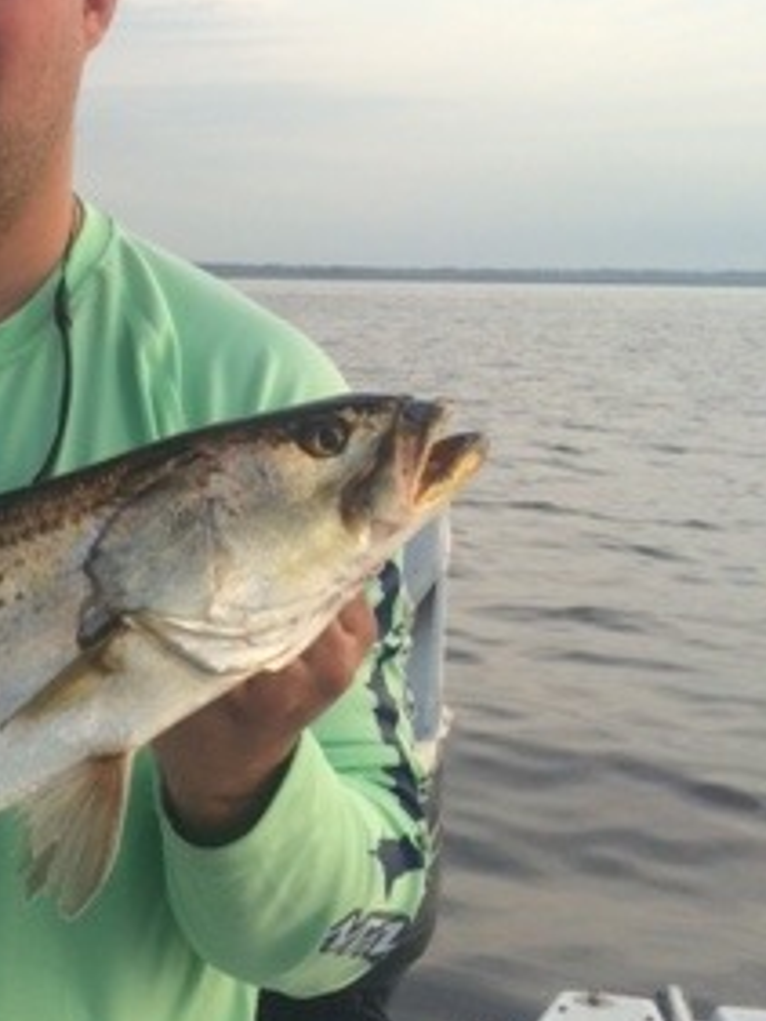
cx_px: -102
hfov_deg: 21.0
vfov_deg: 29.4
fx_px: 1946
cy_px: 549
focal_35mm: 66
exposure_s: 1/414
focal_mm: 4.15
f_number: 2.2
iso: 32
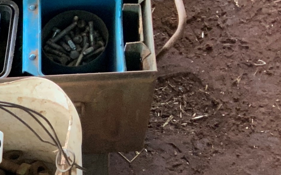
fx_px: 827
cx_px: -211
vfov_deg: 11.6
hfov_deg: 16.4
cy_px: 262
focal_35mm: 108
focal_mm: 3
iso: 125
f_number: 1.8
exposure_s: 1/60
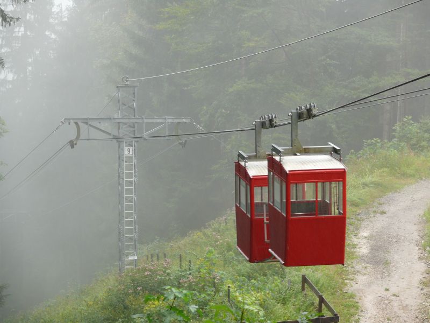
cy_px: 162
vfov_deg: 8.7
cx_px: 215
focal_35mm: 170
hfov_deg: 11.6
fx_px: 2112
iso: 100
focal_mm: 35.9
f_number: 3.6
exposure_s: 1/40
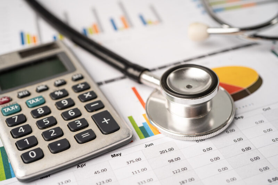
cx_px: 139
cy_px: 92
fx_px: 386
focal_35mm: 50
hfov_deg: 39.6
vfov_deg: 27.0
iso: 100
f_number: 5
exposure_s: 1/60
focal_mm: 50
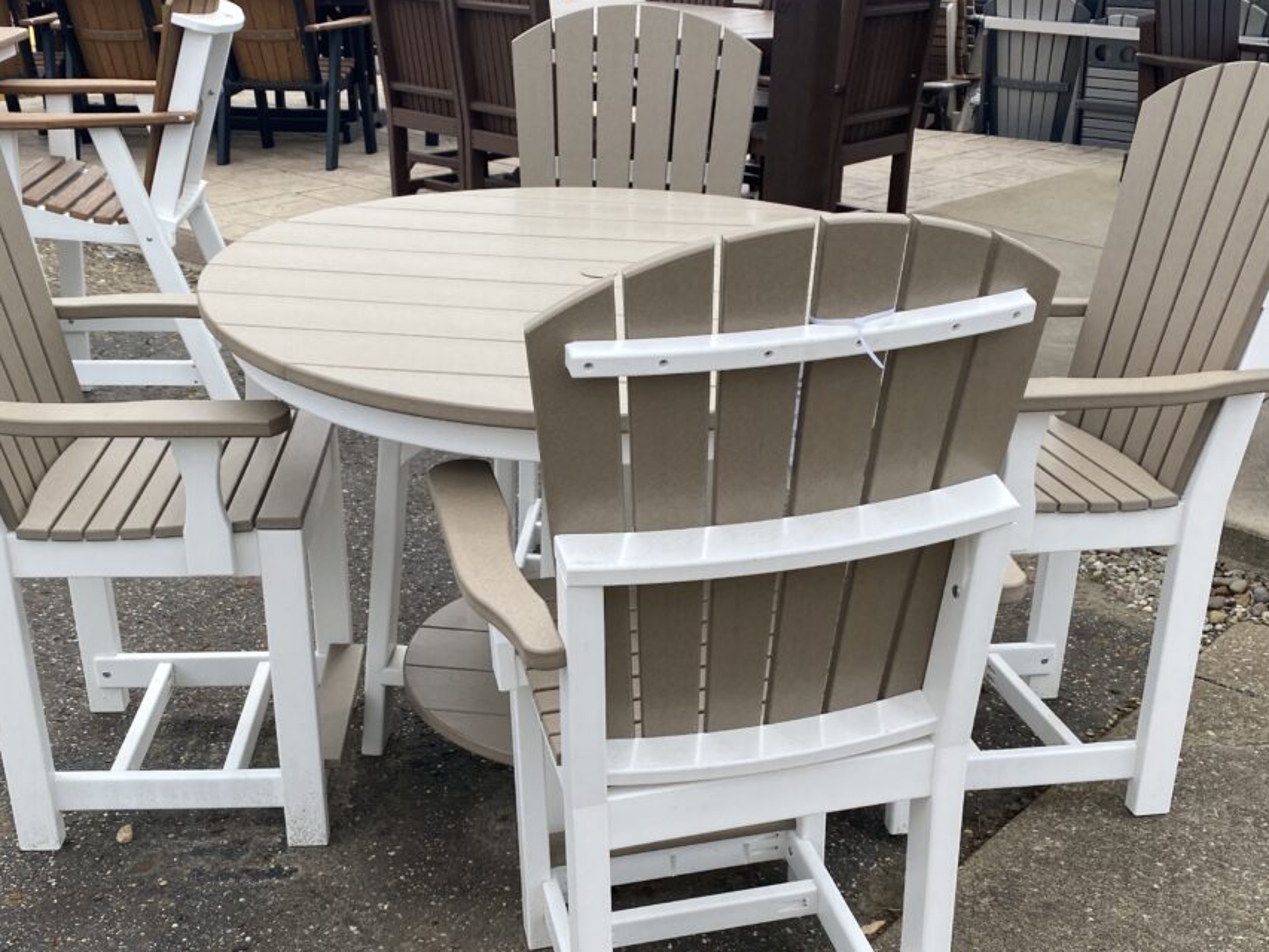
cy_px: 580
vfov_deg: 36.7
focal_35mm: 39
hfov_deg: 47.8
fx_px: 1430
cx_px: 591
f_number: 1.8
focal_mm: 4.25
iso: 32
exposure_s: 1/1585
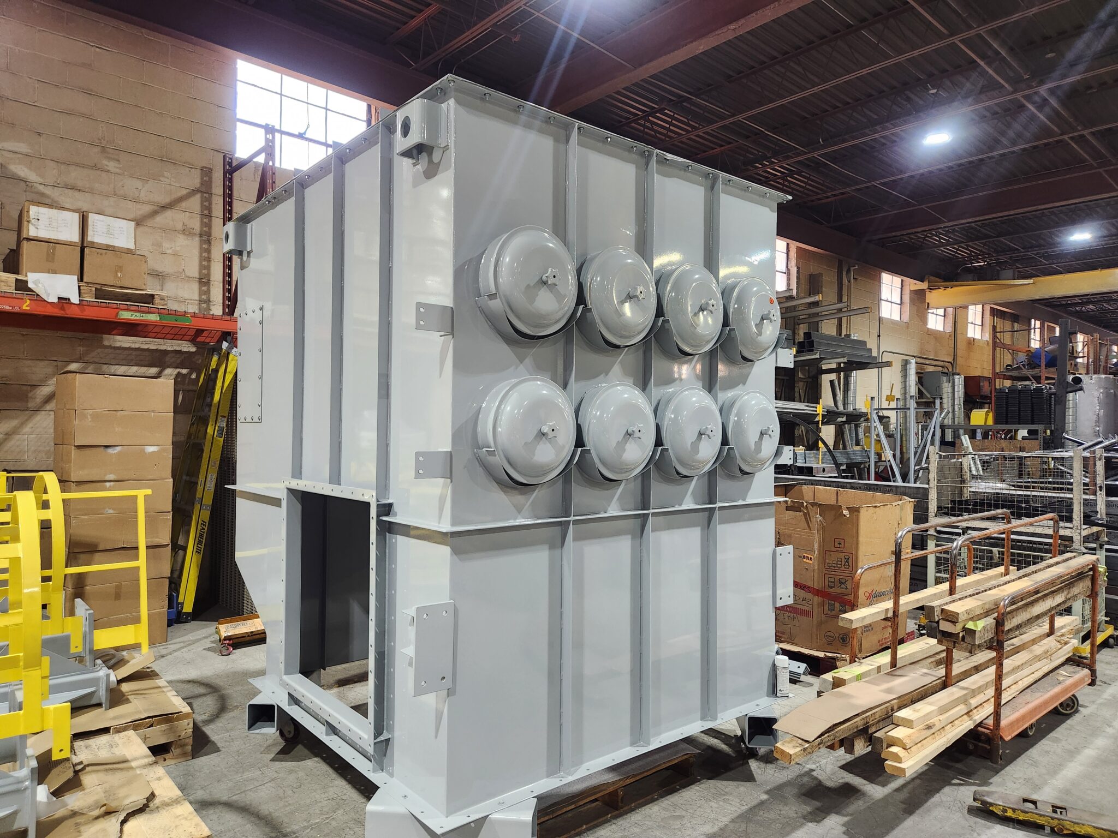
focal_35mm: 23
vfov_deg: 58.9
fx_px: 743
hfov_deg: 73.9
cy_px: 419
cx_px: 559
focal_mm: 5.4
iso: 320
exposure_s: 1/120
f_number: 1.8
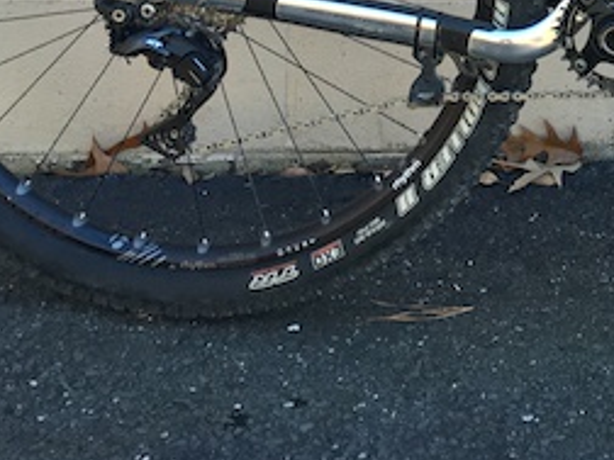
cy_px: -234
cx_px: 760
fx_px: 1632
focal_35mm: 92
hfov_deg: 19.9
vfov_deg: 14.9
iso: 40
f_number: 2.2
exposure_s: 1/120
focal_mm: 4.15
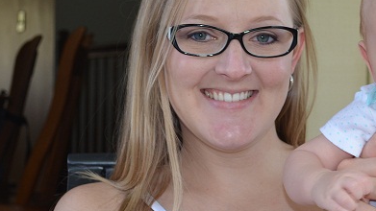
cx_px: 288
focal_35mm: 104
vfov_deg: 11.6
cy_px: 85
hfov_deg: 20.4
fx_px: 1037
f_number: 5
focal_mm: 35
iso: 400
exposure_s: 1/60
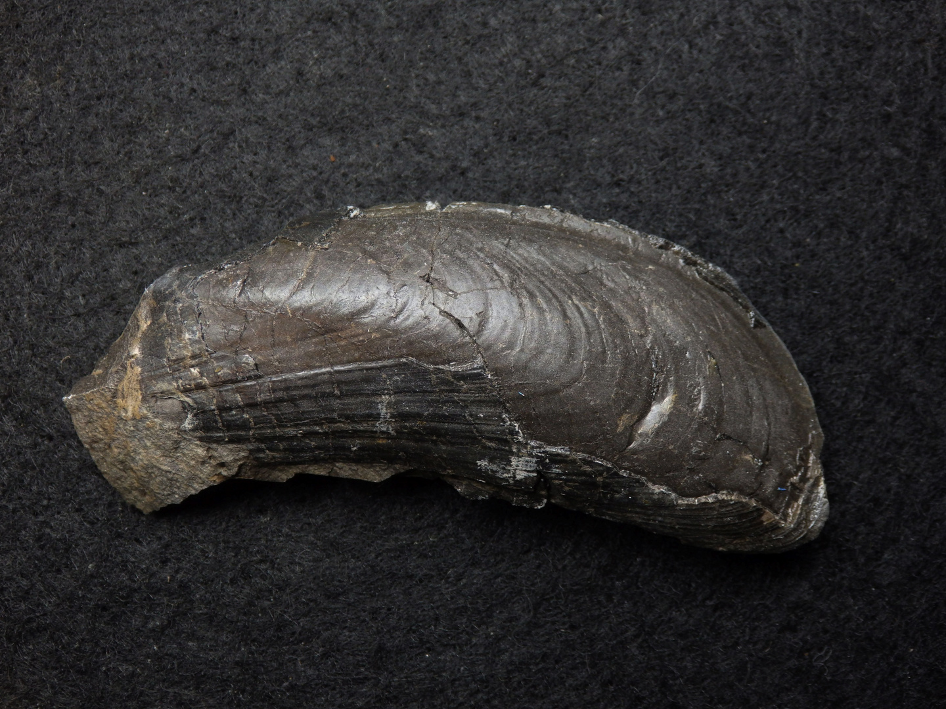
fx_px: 1093
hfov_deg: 46.8
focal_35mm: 40
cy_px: 354
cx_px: 473
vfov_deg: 36.0
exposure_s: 1/80
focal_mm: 7.3
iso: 320
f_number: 3.7
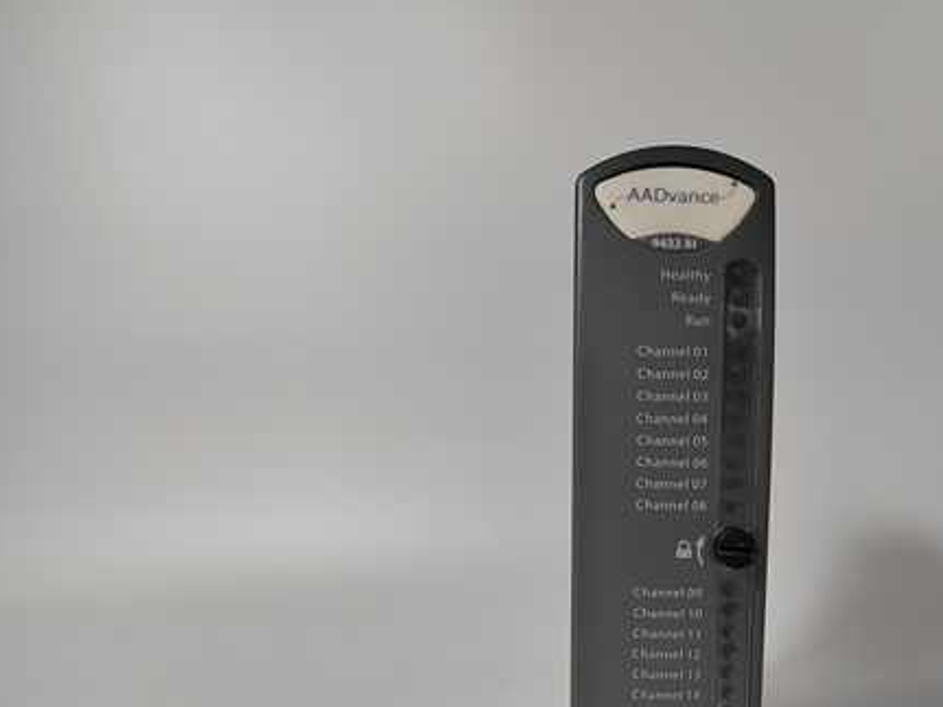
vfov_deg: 43.3
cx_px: 613
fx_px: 871
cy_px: 488
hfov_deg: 55.9
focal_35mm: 32
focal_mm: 5.52
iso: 286
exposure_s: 1/100
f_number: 1.9
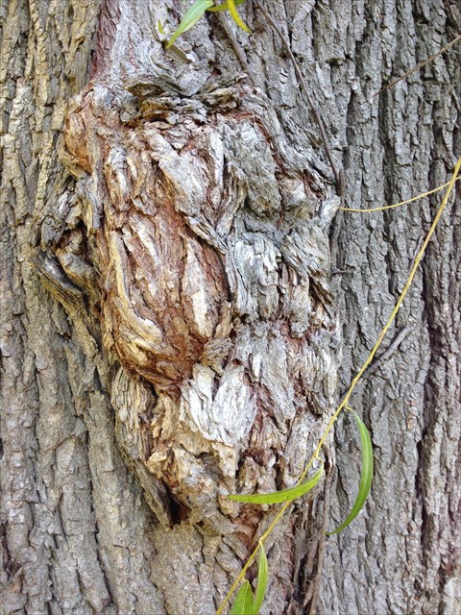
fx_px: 586
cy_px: 308
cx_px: 230
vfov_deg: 55.4
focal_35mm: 33
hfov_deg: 42.9
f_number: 2.4
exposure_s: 1/60
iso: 50
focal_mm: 4.12
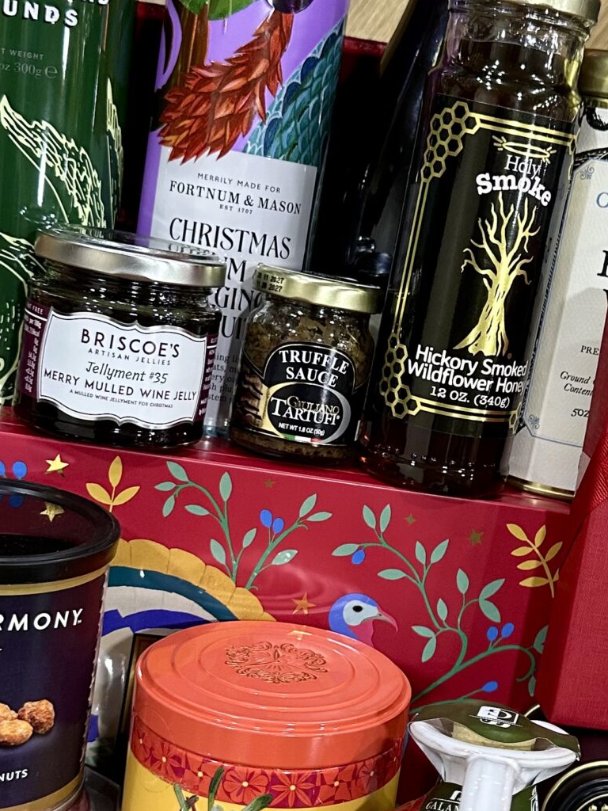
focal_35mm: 60
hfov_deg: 24.2
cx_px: 428
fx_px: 1405
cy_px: 477
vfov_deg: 32.1
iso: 250
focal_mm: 6.86
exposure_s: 1/60
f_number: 1.78
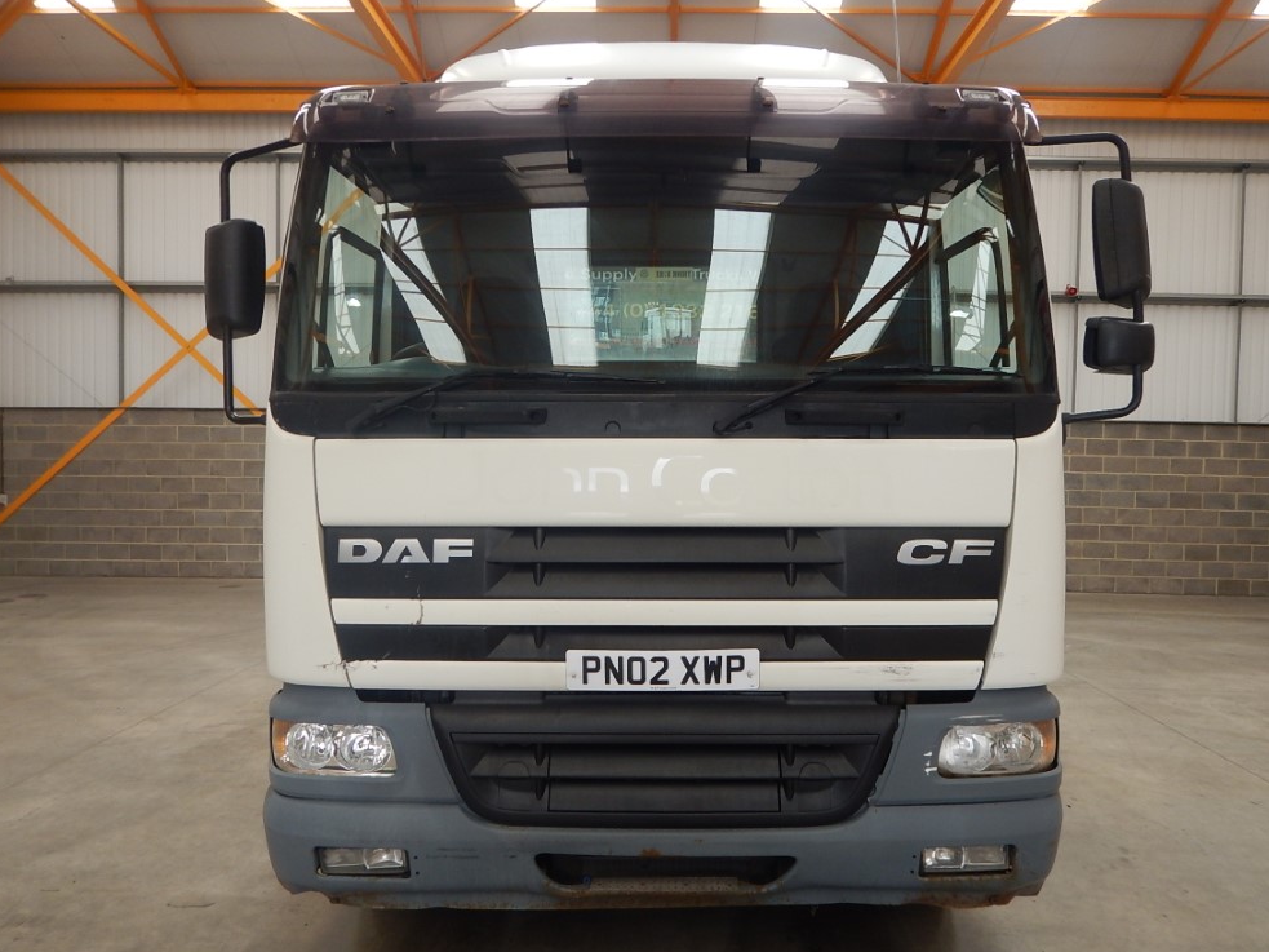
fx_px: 916
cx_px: 653
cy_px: 488
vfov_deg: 54.9
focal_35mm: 25
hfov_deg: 69.4
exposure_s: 1/80
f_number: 2.8
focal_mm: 4.3
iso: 125
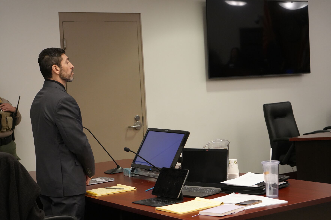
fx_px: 644
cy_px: 110
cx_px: 166
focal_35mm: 70
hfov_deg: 28.8
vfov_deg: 19.5
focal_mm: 70
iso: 5000
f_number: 5.6
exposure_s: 1/160
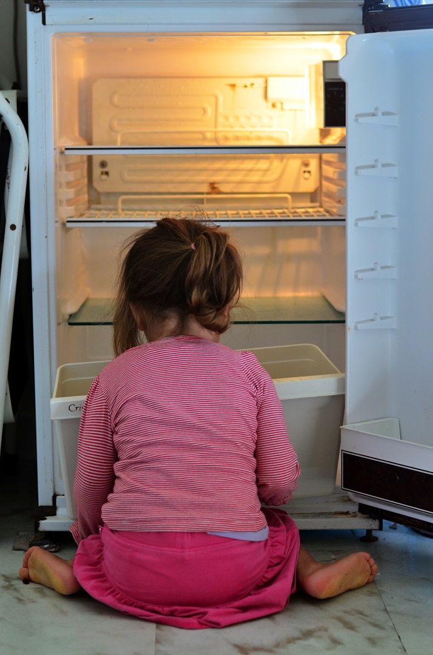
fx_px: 1360
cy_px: 328
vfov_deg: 27.0
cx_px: 216
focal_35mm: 75
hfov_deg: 18.1
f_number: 1.4
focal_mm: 50
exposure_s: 1/160
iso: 800
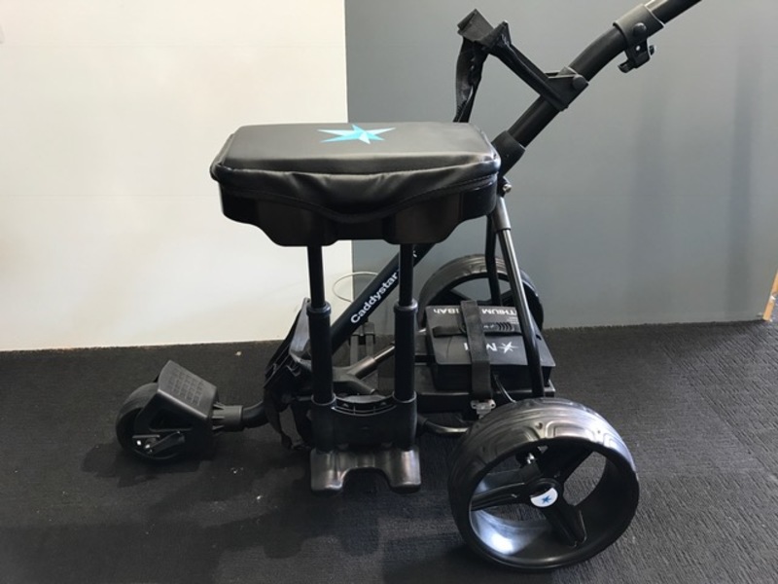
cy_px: 292
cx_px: 389
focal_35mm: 28
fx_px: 629
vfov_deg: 49.7
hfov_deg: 63.4
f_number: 1.8
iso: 40
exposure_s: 1/17
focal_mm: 3.99
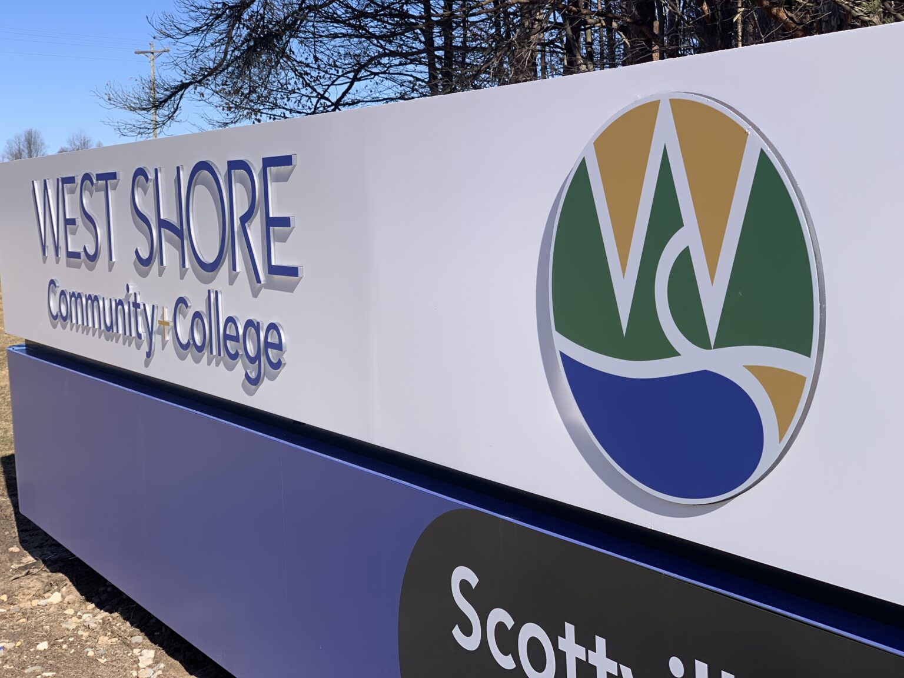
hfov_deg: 36.8
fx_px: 1358
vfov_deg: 28.0
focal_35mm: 52
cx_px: 452
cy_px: 339
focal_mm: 6
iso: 16
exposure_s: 1/1020
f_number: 2.4
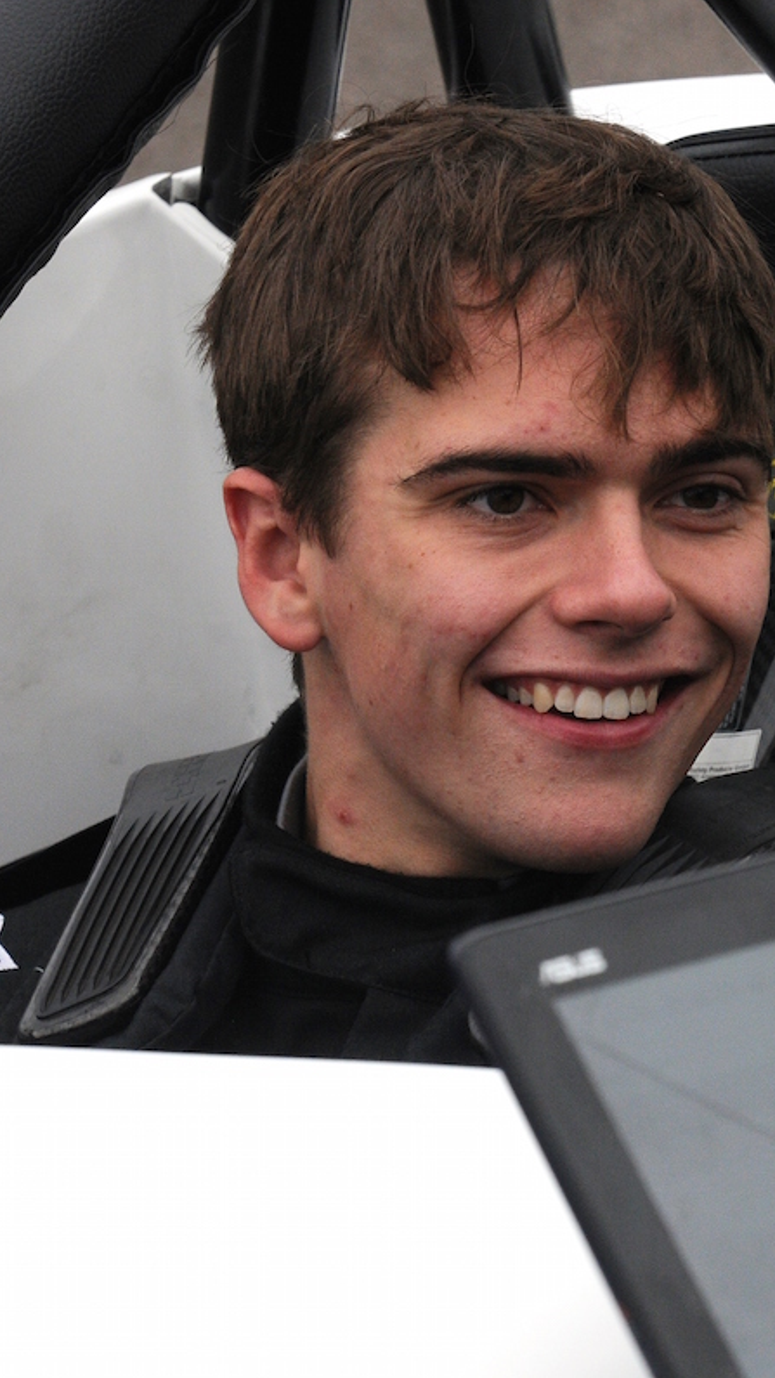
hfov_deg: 3.9
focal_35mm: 308
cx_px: 1033
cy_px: 689
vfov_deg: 7.0
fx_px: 11256
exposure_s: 1/500
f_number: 9
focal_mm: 130
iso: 640
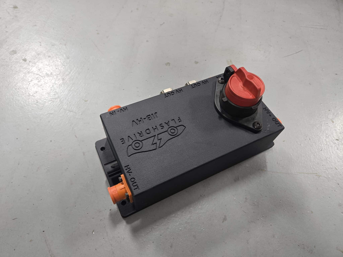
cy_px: 128
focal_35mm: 23
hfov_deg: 73.9
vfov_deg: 58.9
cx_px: 172
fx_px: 228
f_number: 1.8
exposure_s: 1/120
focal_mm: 5.4
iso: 160
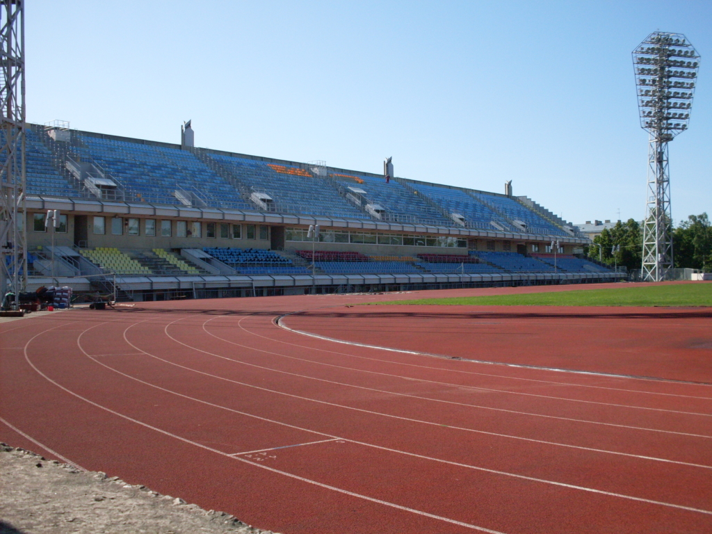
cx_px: 356
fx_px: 782
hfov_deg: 49.0
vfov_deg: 37.7
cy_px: 267
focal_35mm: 38
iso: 80
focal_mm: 6.3
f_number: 8.4
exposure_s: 1/180
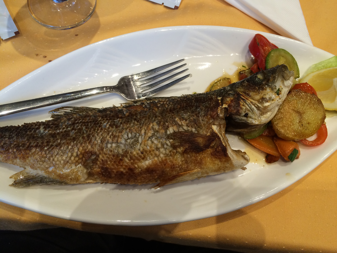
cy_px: 126
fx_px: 282
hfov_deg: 61.7
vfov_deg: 48.2
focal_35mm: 29
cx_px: 168
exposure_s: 1/33
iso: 50
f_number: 2.2
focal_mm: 4.15
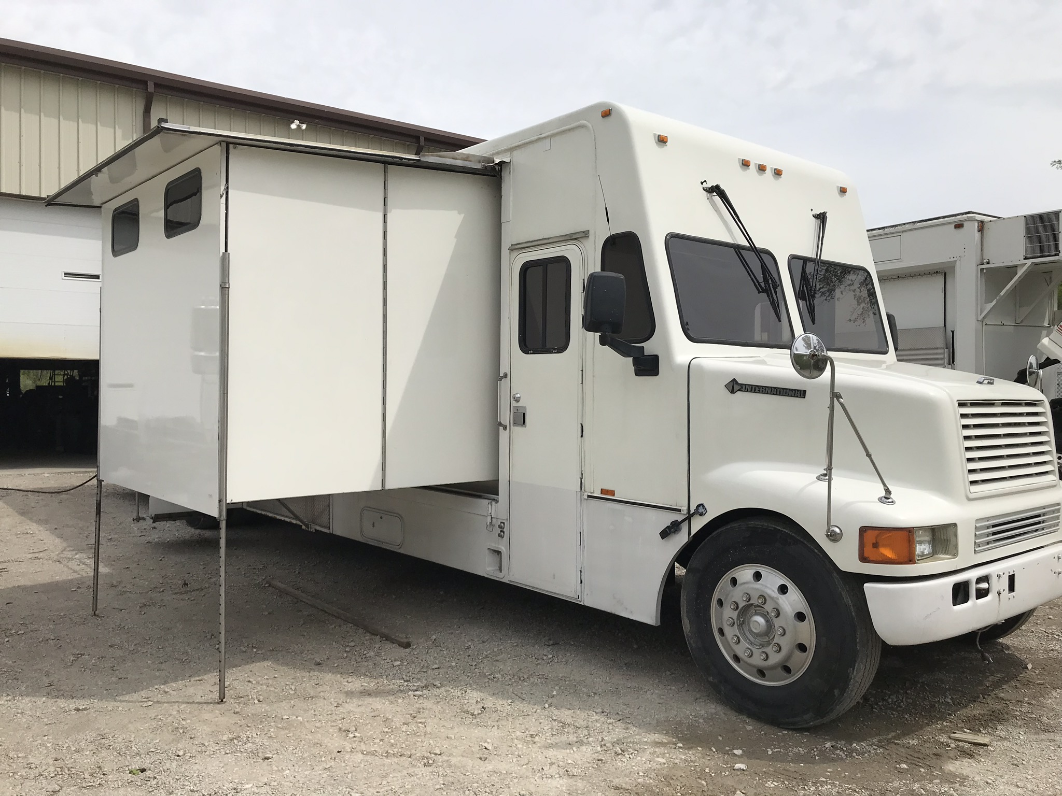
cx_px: 531
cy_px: 398
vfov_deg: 49.7
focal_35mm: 28
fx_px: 859
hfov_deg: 63.4
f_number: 1.8
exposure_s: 1/4367
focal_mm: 3.99
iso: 20
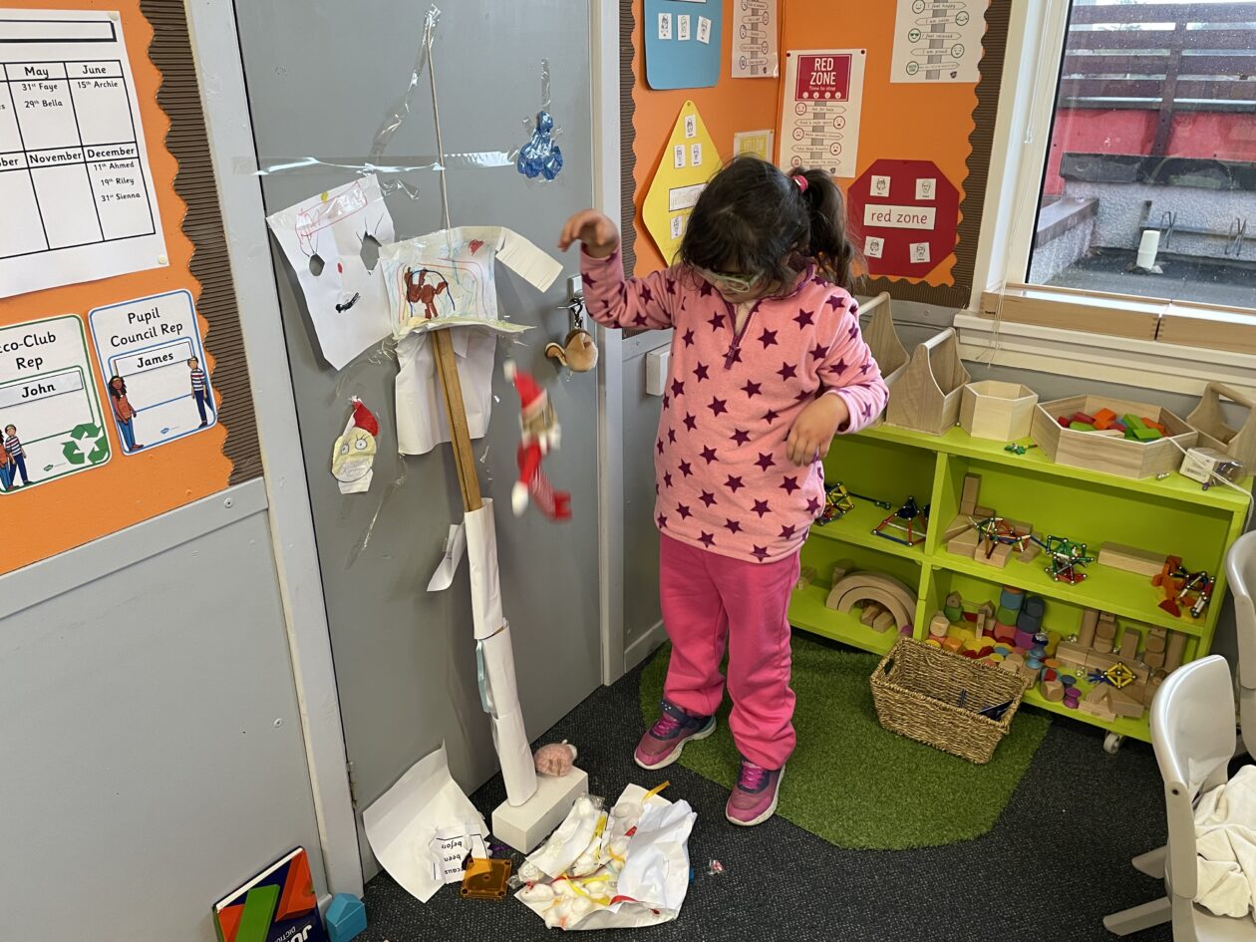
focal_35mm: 26
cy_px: 471
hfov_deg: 67.3
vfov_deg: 53.1
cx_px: 628
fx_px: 943
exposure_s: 1/50
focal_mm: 4.2
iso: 80
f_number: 1.6
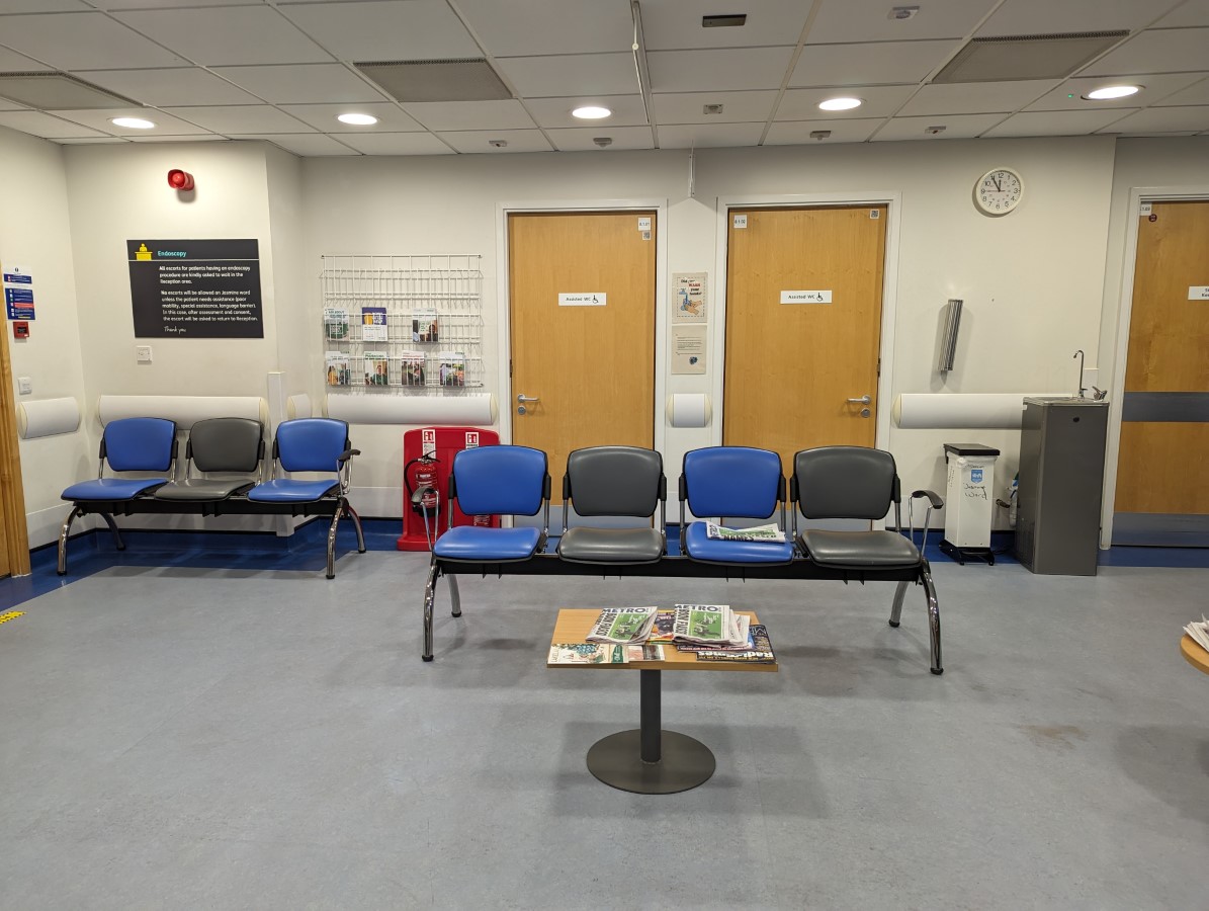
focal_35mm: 24
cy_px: 456
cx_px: 604
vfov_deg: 56.9
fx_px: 839
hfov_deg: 71.5
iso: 116
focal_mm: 6.81
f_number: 1.85
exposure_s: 1/100
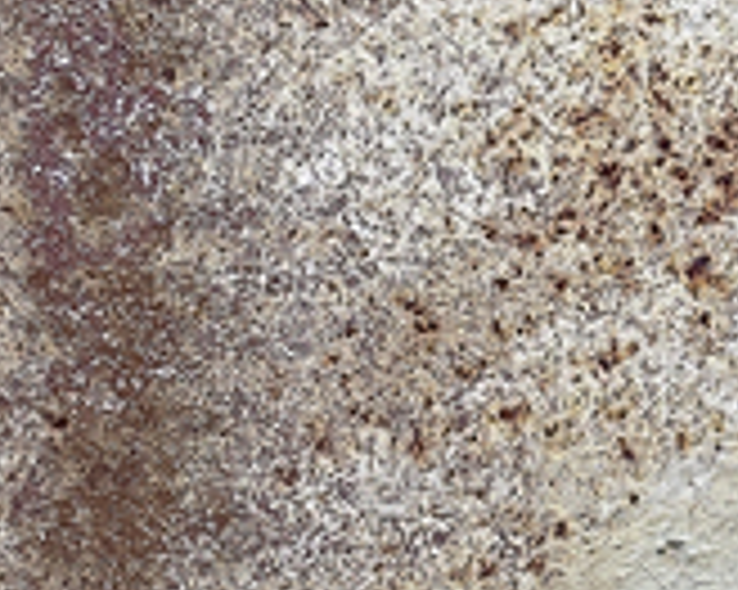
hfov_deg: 8.3
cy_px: 232
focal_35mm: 225
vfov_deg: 6.9
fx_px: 4912
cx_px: 1220
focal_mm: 6.86
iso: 64
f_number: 1.8
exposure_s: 1/310
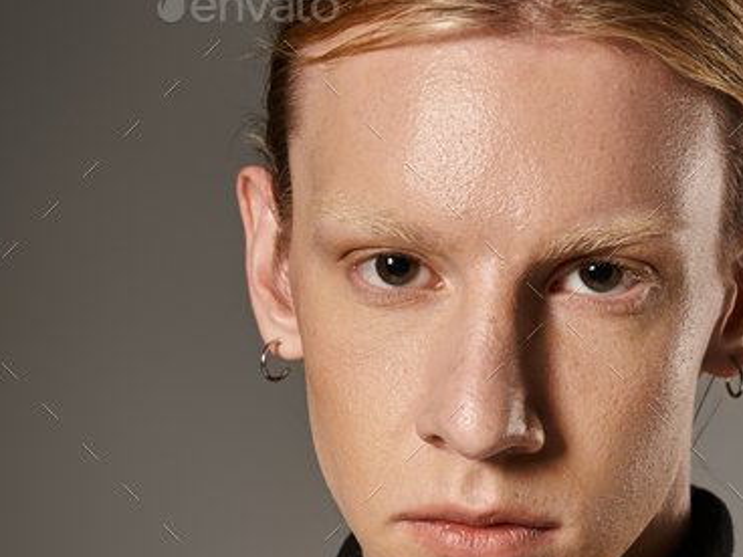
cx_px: 545
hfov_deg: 12.7
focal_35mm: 155
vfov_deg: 9.5
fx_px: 3327
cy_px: 598
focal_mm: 67
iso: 100
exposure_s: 1/125
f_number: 5.6
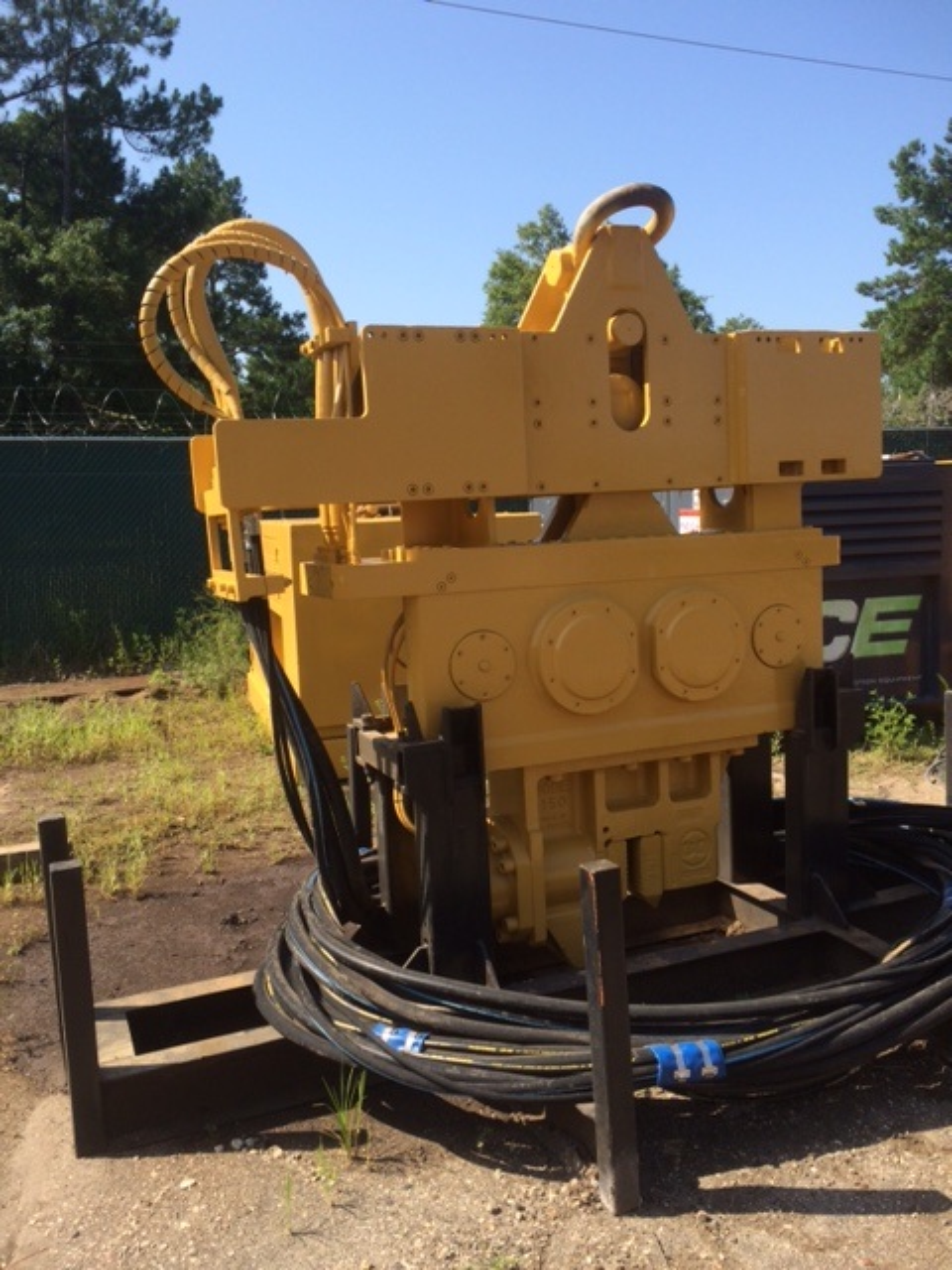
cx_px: 476
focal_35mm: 29
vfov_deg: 61.7
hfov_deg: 48.2
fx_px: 1063
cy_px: 635
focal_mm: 4.15
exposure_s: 1/1208
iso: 32
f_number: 2.2
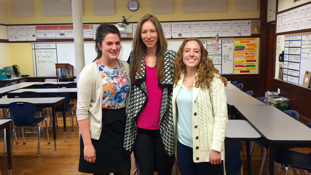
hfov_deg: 61.0
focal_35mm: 32
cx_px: 155
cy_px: 81
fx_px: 264
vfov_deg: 36.7
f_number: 2.2
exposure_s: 1/30
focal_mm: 4.15
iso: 64
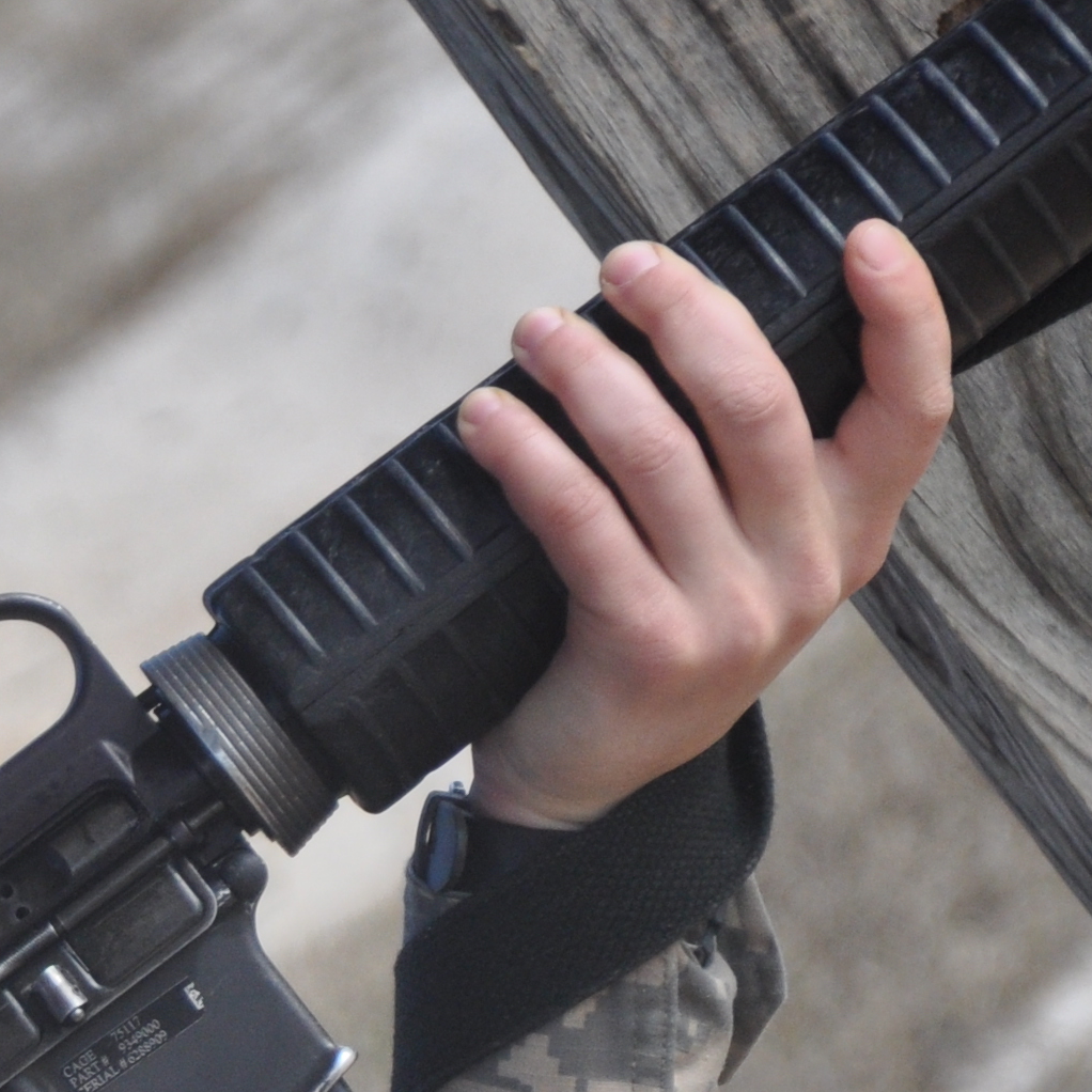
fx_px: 20014
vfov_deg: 3.1
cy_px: 1216
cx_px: -674
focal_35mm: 561
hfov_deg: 3.1
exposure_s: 1/1000
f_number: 5.6
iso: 500
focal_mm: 105
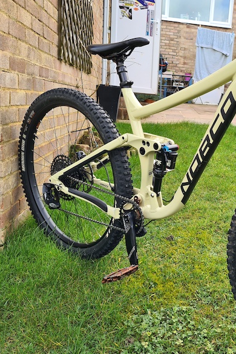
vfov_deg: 51.9
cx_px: 196
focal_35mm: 37
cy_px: 177
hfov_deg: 34.6
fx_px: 364
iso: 50
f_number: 1.8
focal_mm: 5.4
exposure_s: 1/313
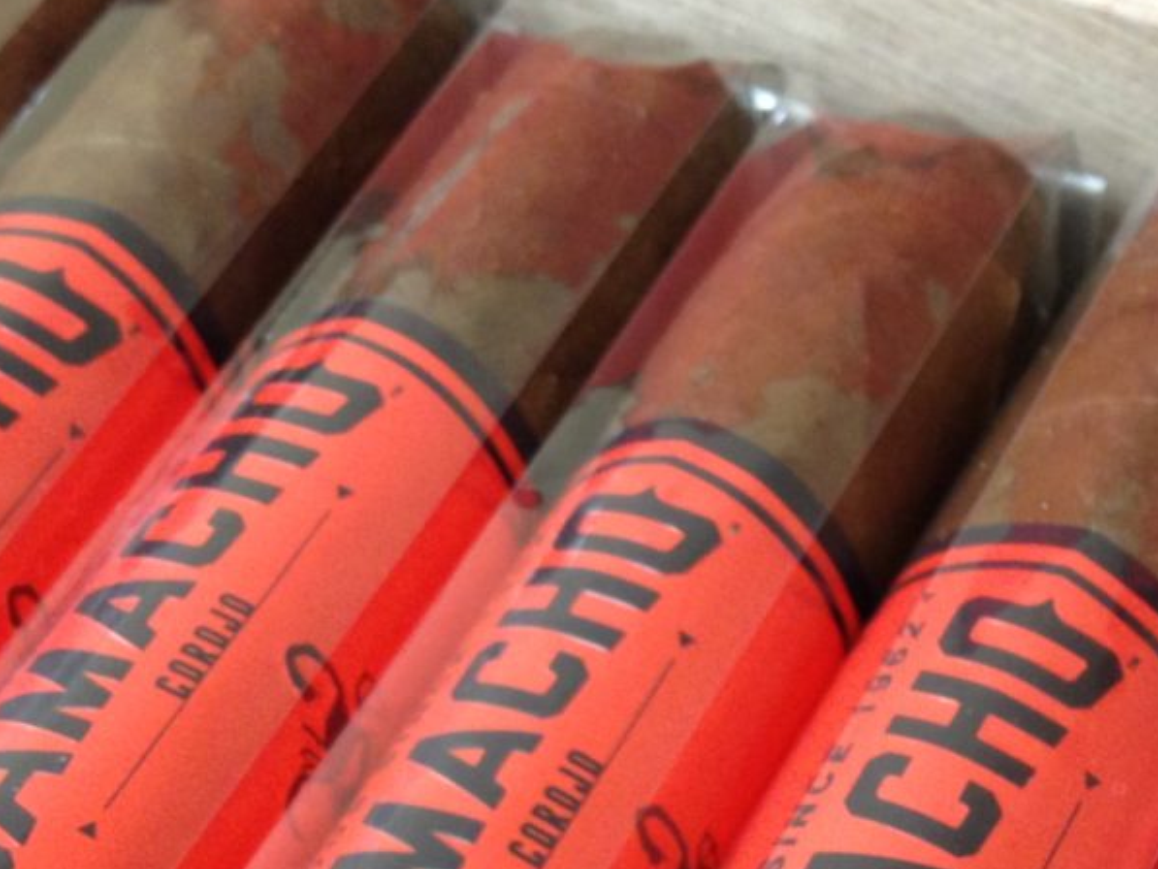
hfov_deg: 21.7
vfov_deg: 16.0
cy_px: 914
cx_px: 766
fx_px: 3011
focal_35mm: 90
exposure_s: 1/20
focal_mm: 4.28
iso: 125
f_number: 2.4
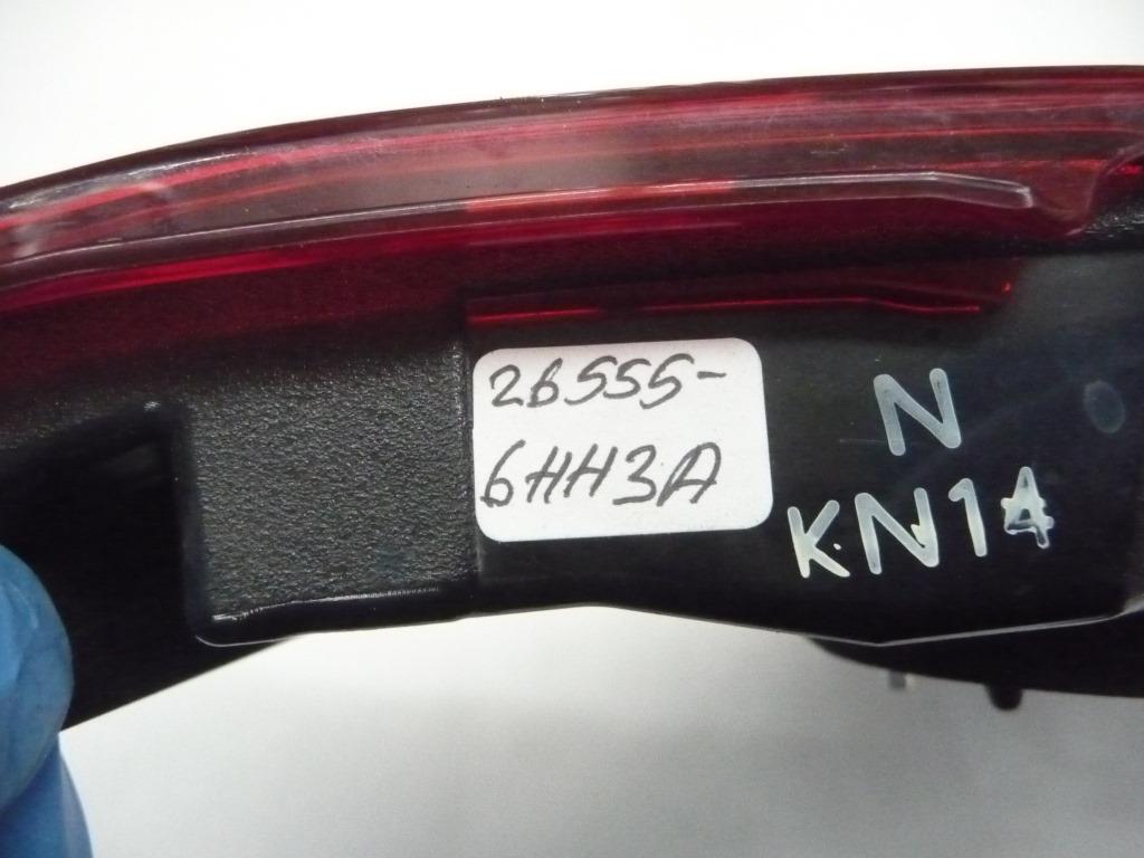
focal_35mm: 28
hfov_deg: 63.4
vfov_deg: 49.7
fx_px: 925
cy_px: 429
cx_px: 572
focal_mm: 4.7
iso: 1600
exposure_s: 1/125
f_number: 3.3
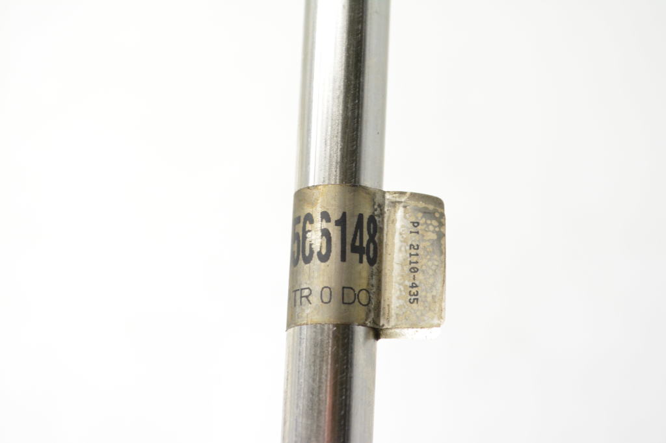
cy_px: 222
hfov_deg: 24.6
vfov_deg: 16.5
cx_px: 333
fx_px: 1526
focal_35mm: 82
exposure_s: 1/200
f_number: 7.1
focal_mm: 55
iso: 2000
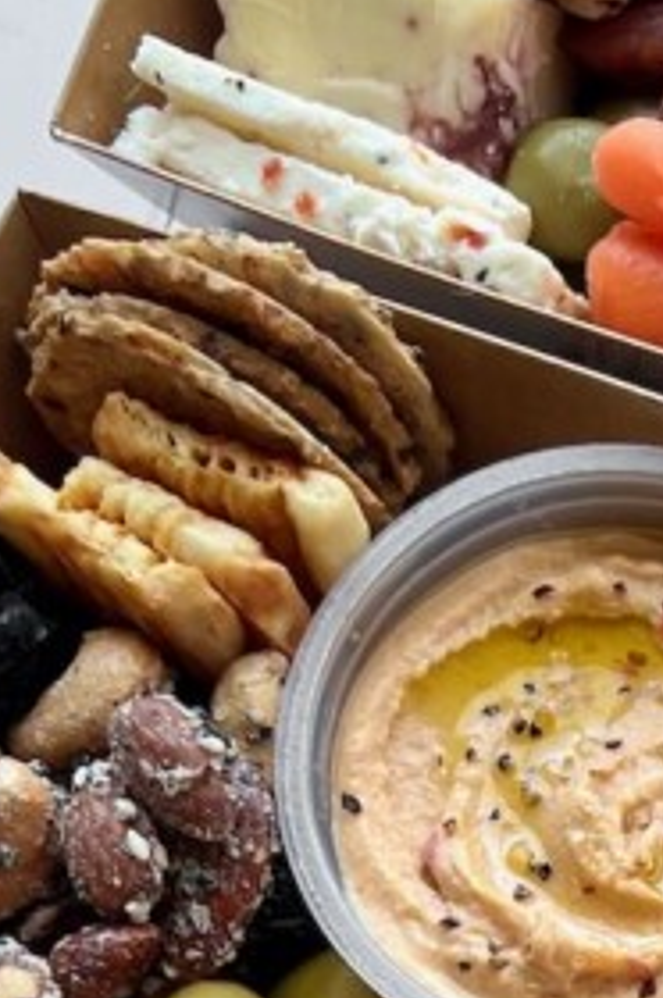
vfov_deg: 19.0
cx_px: 913
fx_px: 2741
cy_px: 1337
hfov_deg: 13.2
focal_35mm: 99
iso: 125
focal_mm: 5.7
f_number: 1.5
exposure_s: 1/116
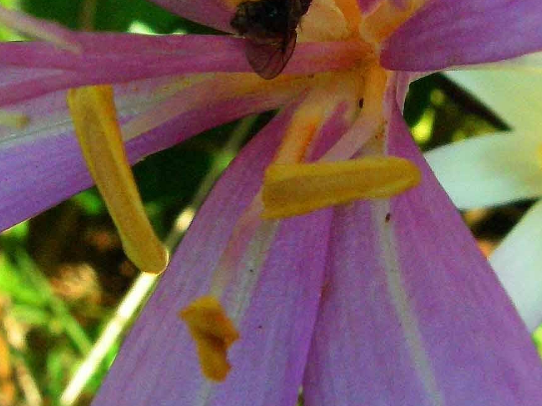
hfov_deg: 16.0
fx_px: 1925
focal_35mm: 123
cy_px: 52
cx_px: 265
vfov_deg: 12.0
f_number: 6.6
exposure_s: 1/250
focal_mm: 6.3
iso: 400
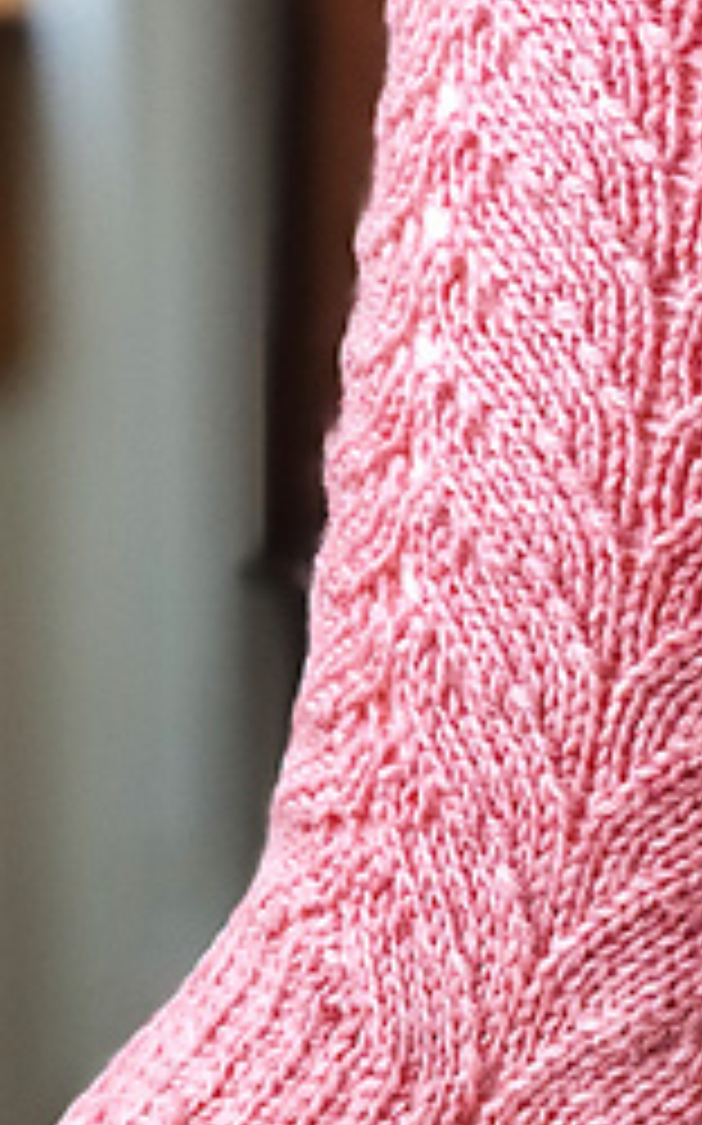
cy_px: 958
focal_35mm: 121
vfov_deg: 17.1
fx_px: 3708
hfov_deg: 10.6
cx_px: 835
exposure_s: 1/60
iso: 800
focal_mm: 6.6
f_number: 2.8
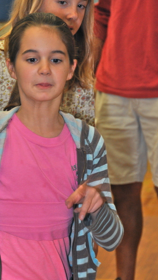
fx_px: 1473
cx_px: 35
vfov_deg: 10.9
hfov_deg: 6.1
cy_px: 131
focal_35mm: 198
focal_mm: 95
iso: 640
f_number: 5.3
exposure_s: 1/60
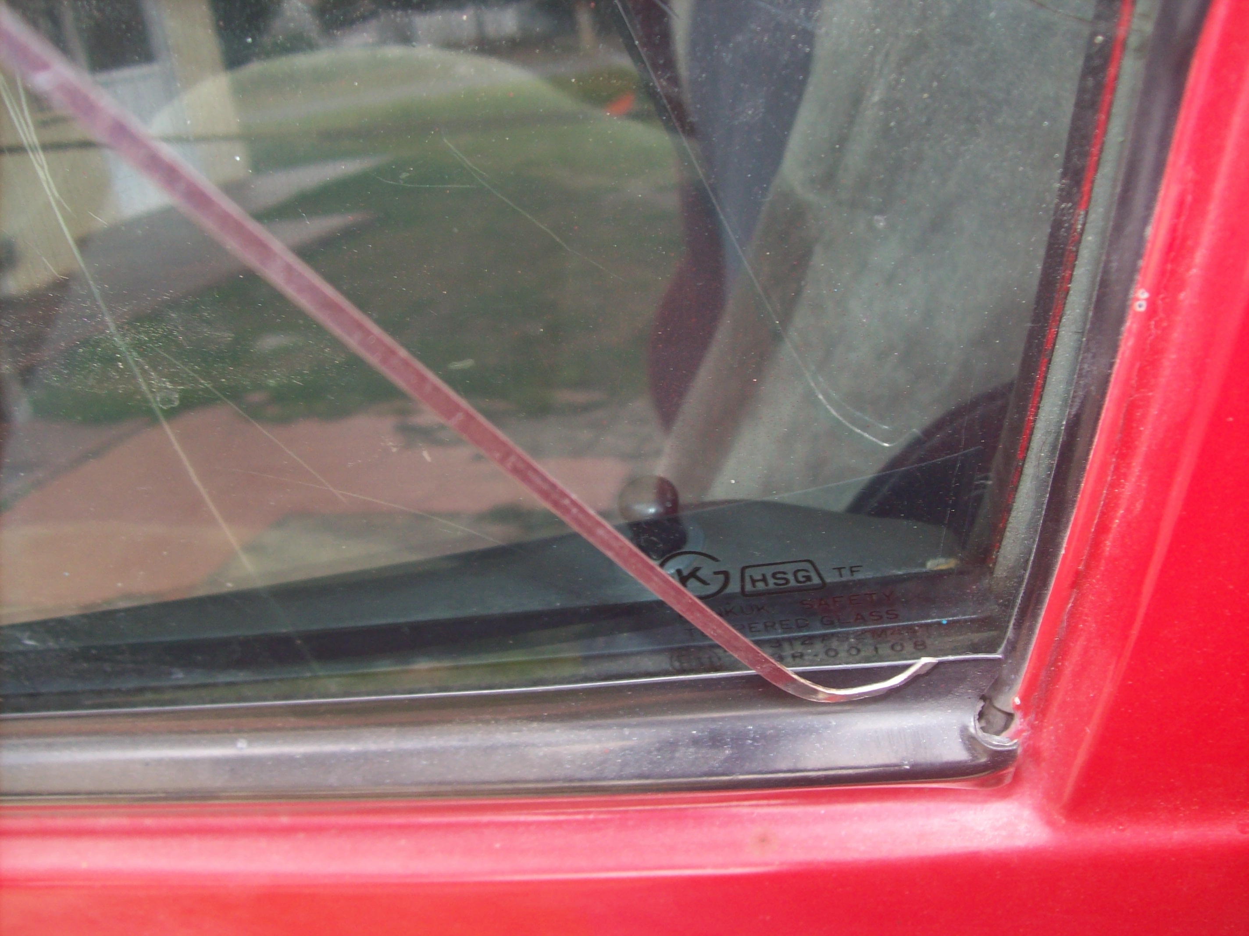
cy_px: 468
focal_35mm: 36
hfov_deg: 51.4
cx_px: 624
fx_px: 1298
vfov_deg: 39.6
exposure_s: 1/64
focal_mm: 6
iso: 80
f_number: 2.7
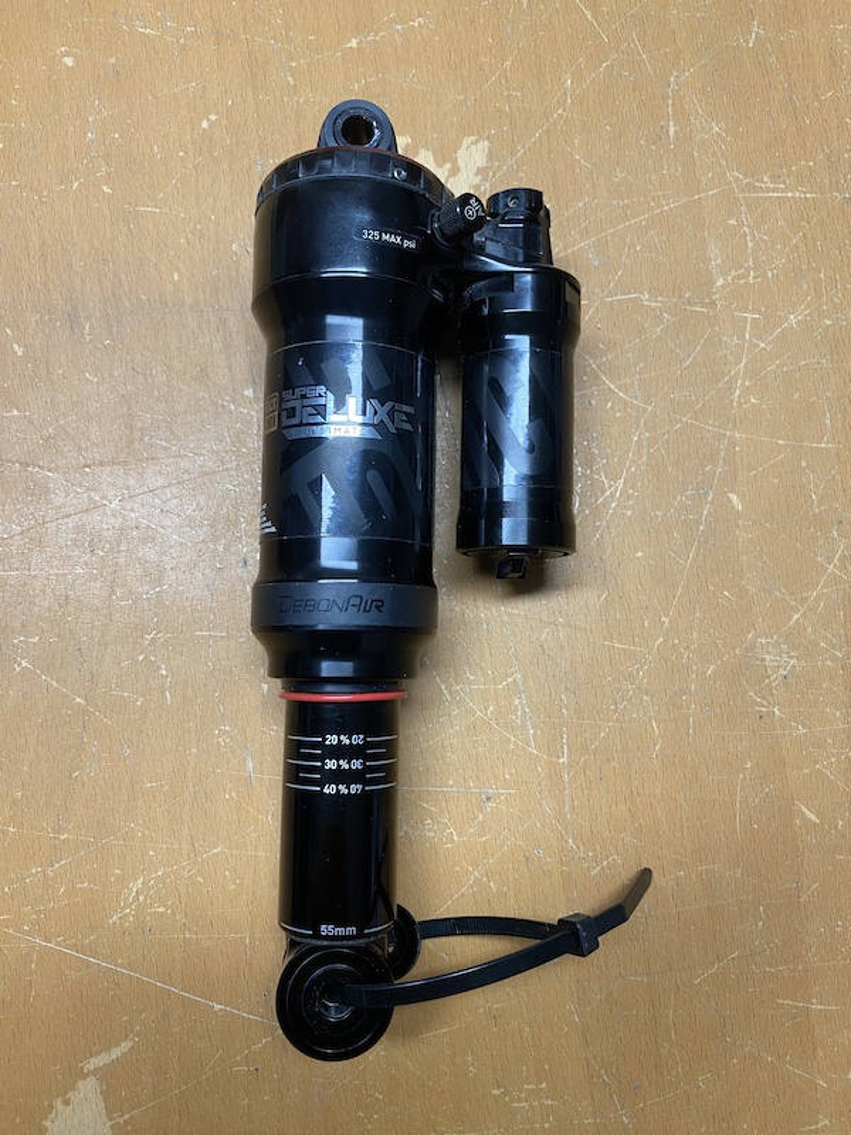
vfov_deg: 67.3
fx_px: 852
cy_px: 568
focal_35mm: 26
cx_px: 426
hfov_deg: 53.1
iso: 125
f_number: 1.8
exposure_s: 1/60
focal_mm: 4.25
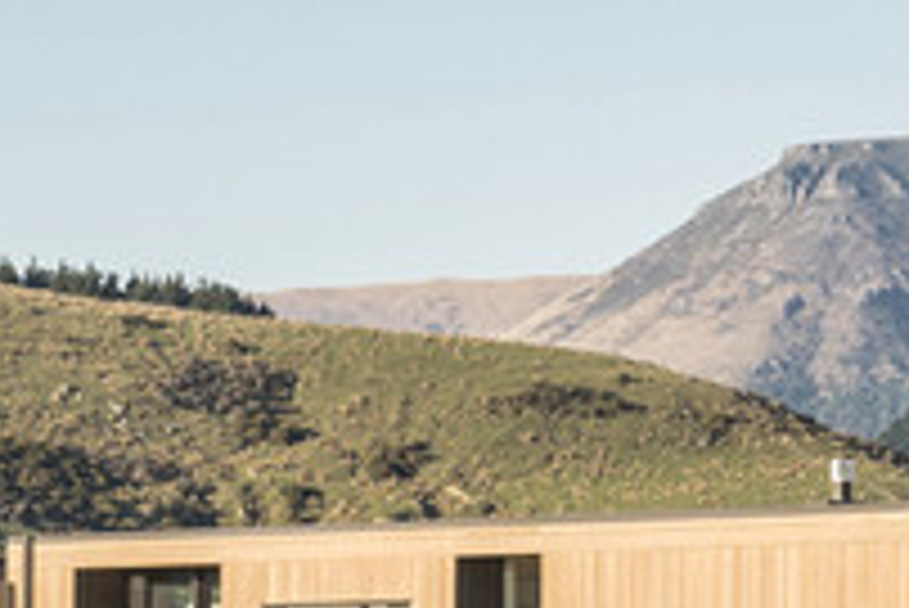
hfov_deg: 4.9
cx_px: 1431
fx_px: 10511
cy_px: 795
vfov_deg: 3.3
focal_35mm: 416
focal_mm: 70
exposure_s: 1/320
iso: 100
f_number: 7.1
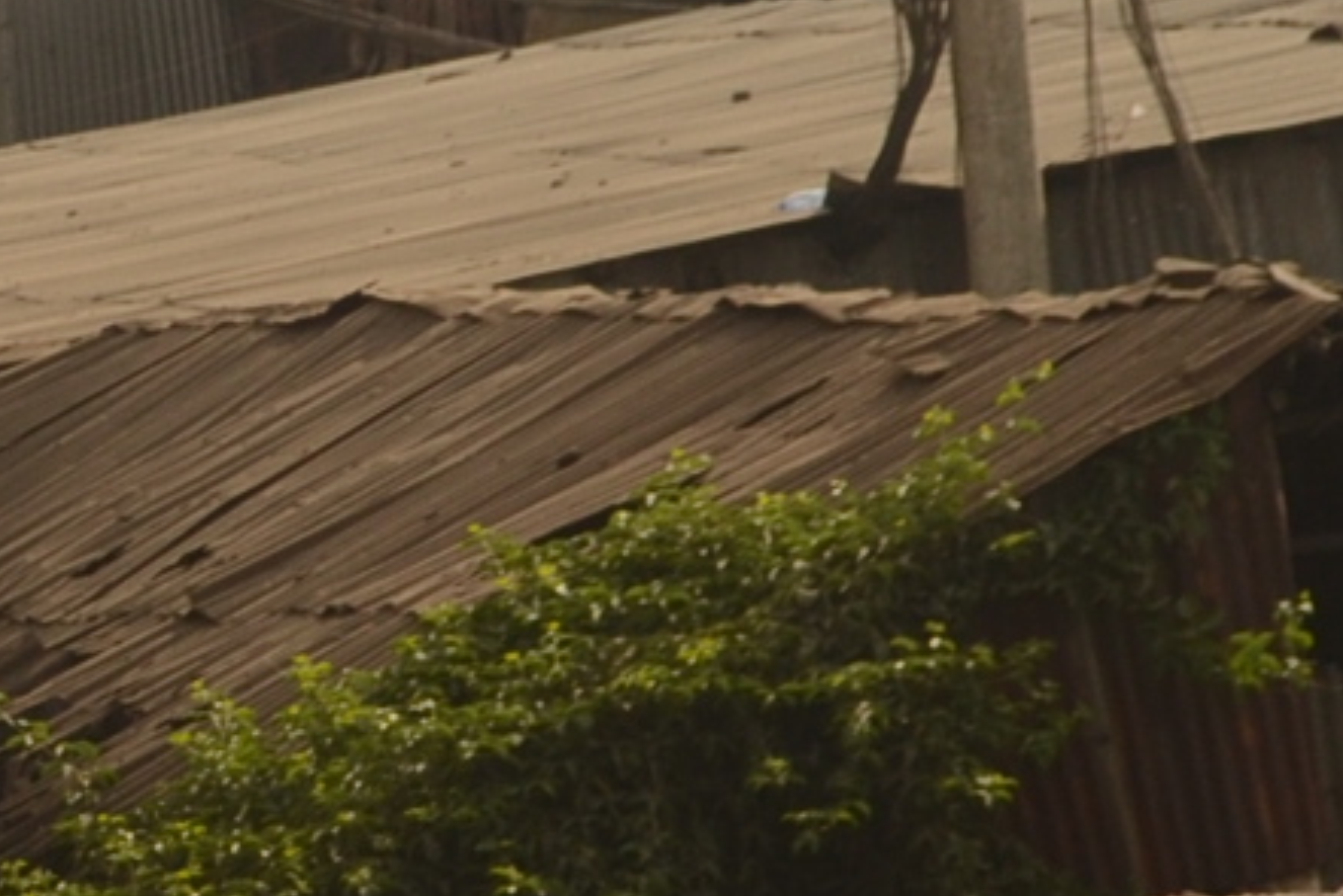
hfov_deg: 4.7
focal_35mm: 430
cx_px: -1832
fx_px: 16031
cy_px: 1218
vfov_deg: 3.2
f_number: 9
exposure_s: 1/320
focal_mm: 55
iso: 200
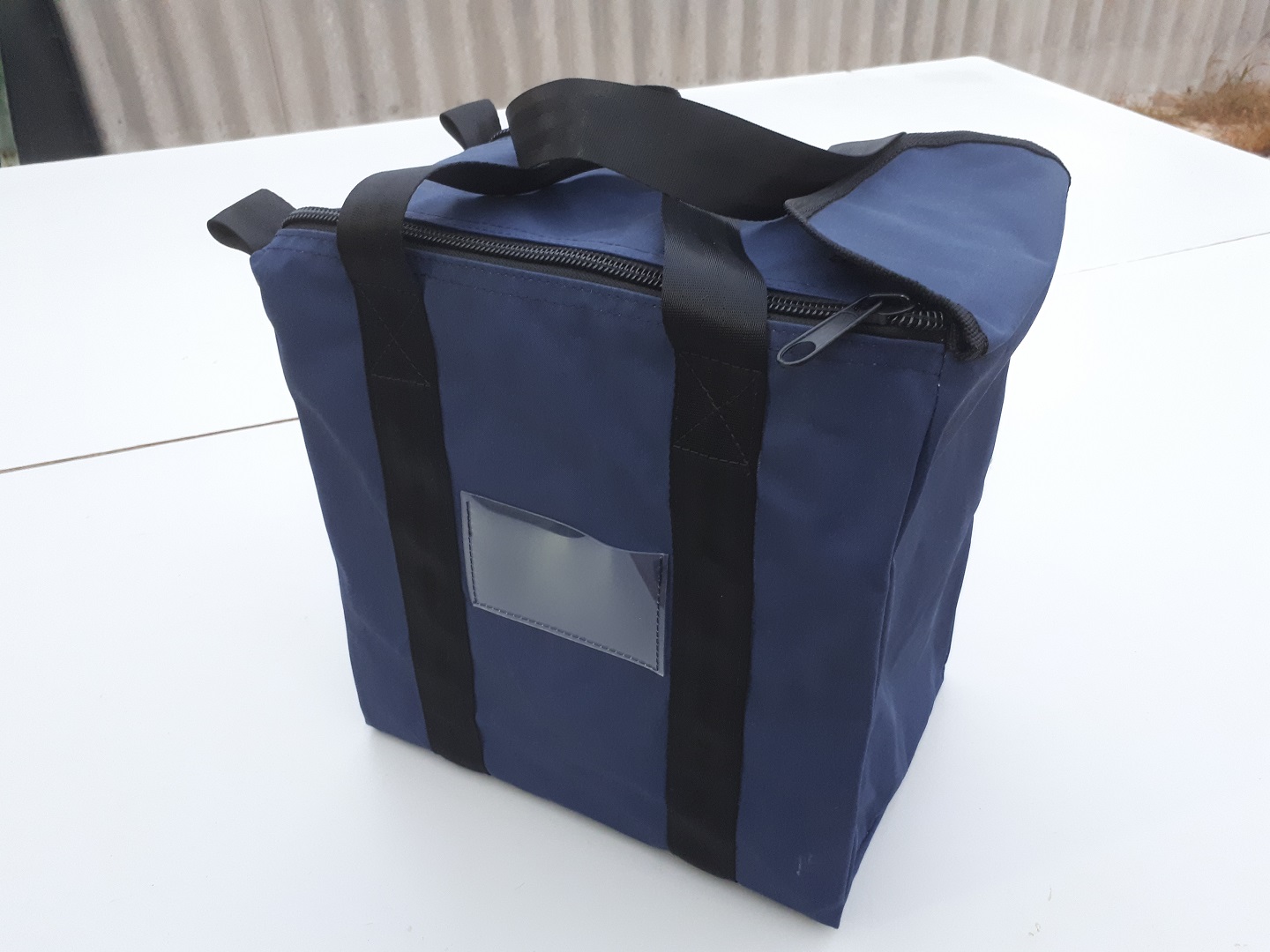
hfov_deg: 65.3
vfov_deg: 51.4
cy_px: 476
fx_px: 991
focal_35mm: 27
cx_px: 635
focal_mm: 3.6
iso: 200
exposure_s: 1/17
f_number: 1.9
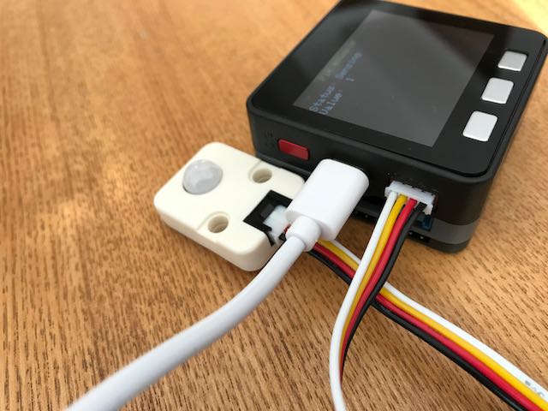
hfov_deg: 63.4
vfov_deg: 49.7
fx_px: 443
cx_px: 274
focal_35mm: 28
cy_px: 206
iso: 32
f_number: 1.8
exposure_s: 1/30
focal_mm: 3.99
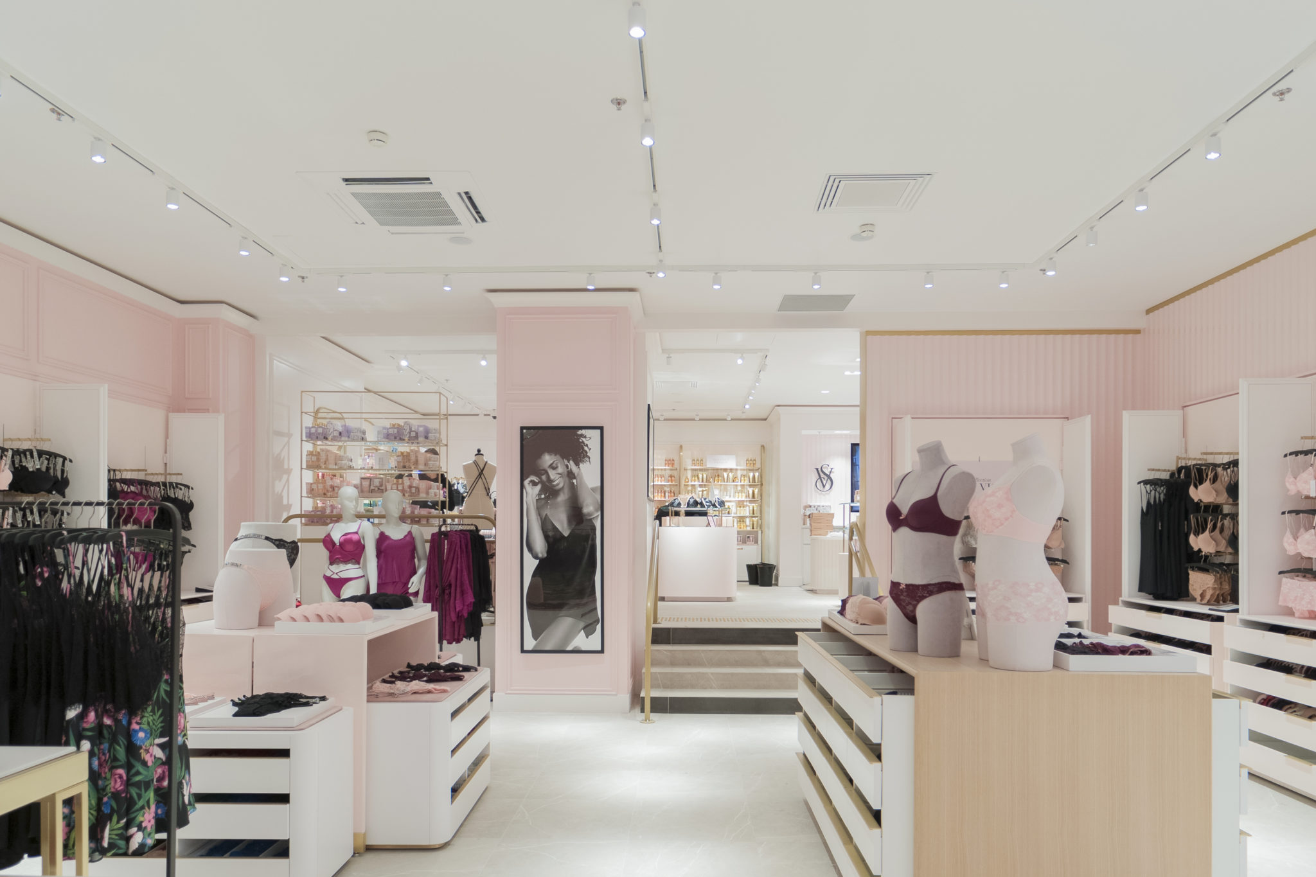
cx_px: 658
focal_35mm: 21
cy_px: 438
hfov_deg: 81.2
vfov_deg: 59.5
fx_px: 768
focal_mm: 14
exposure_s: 1/100
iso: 250
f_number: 2.8
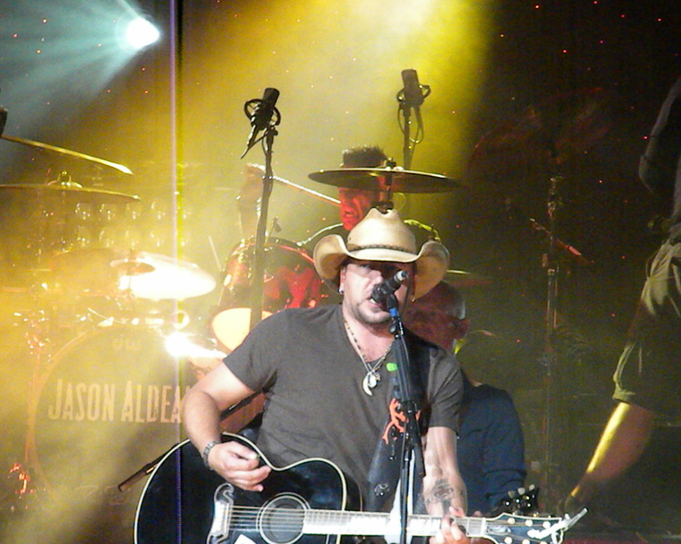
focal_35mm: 342
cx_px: 269
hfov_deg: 5.7
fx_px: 6893
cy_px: 337
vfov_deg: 4.5
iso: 1440
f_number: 5.3
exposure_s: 1/404
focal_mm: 46.2
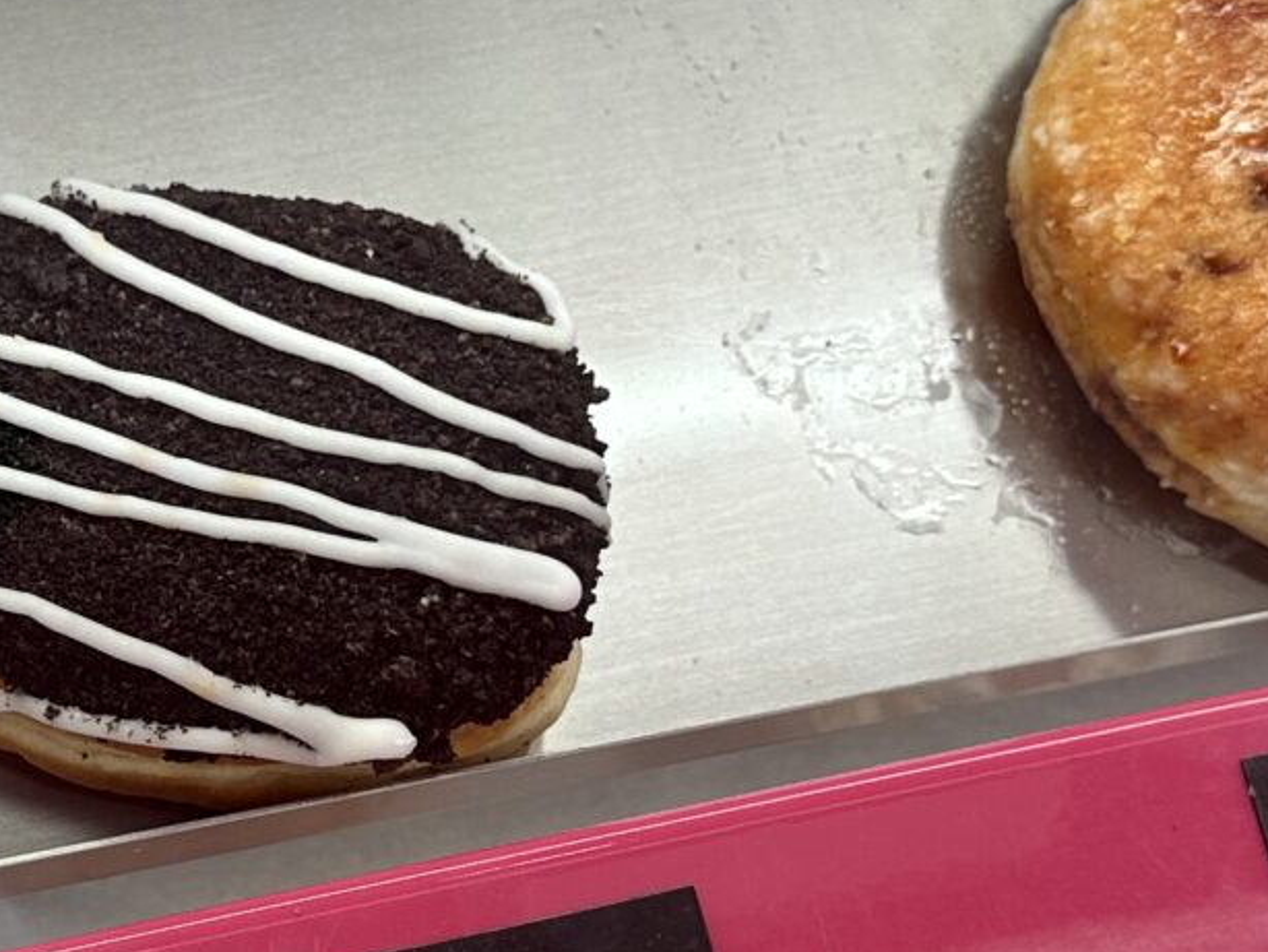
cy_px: 547
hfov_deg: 19.1
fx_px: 3664
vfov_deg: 14.8
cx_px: 17
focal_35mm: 100
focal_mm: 6.86
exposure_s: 1/159
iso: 64
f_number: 1.78
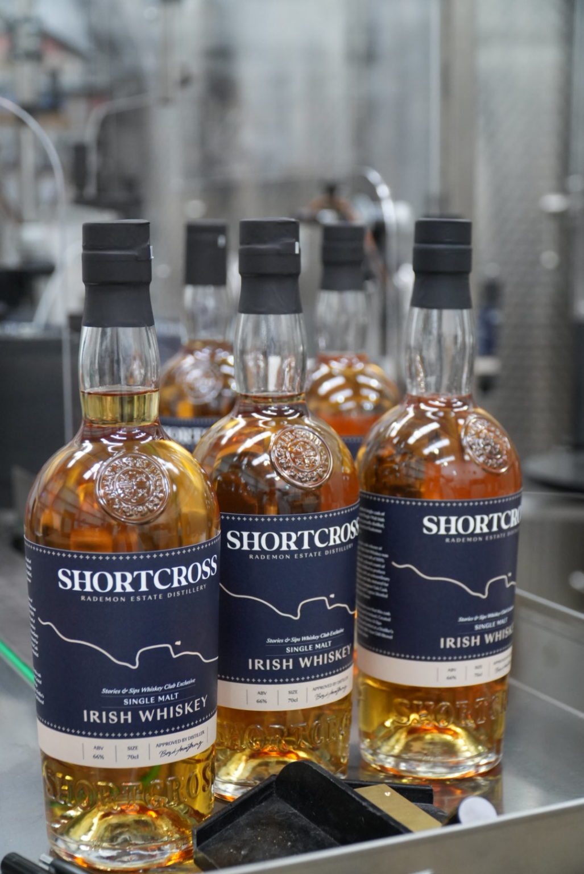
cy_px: 437
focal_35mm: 54
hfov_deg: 25.1
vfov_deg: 36.8
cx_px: 292
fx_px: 1311
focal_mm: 36
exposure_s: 1/60
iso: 1600
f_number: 4
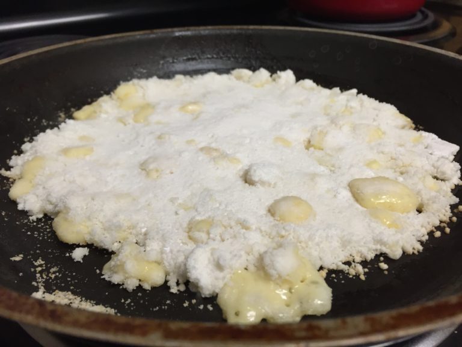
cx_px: 231
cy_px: 174
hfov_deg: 61.7
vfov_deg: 48.2
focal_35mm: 29
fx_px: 387
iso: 100
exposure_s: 1/30
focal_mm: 4.15
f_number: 2.2
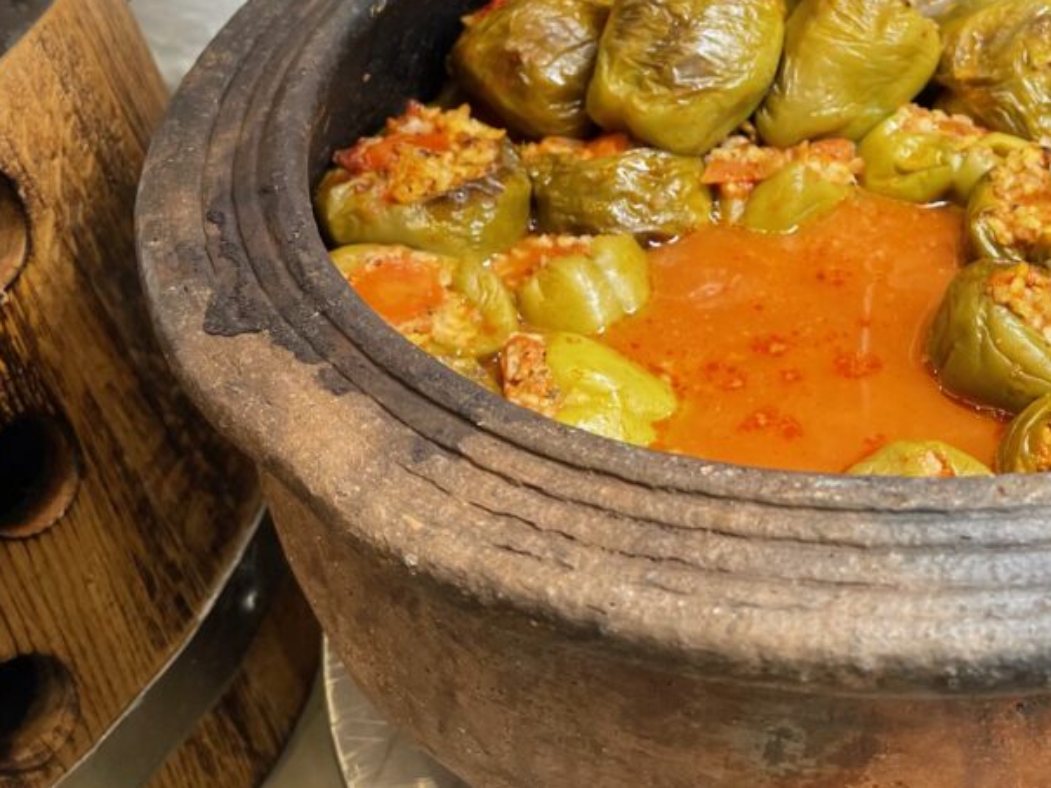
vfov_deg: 32.6
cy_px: 269
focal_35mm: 44
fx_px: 1336
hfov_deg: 41.4
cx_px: 816
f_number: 1.6
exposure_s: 1/100
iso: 125
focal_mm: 5.1
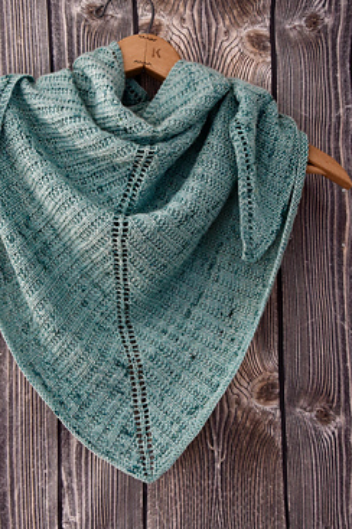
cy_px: 264
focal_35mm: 45
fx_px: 661
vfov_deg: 43.6
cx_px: 135
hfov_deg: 29.7
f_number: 4
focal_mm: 22
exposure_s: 1/125
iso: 1600
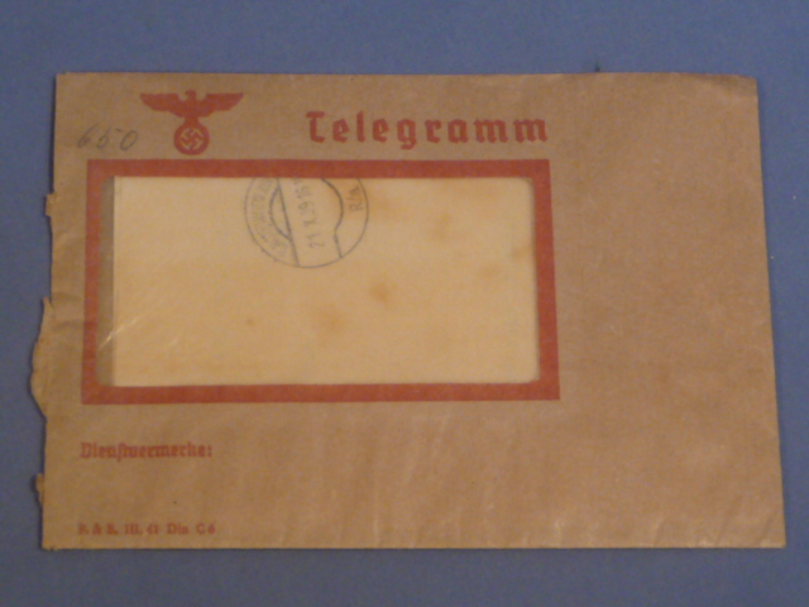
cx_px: 404
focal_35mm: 92
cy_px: 304
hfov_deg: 21.3
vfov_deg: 16.1
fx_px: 2150
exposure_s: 1/40
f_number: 4.3
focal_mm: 9.3
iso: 320
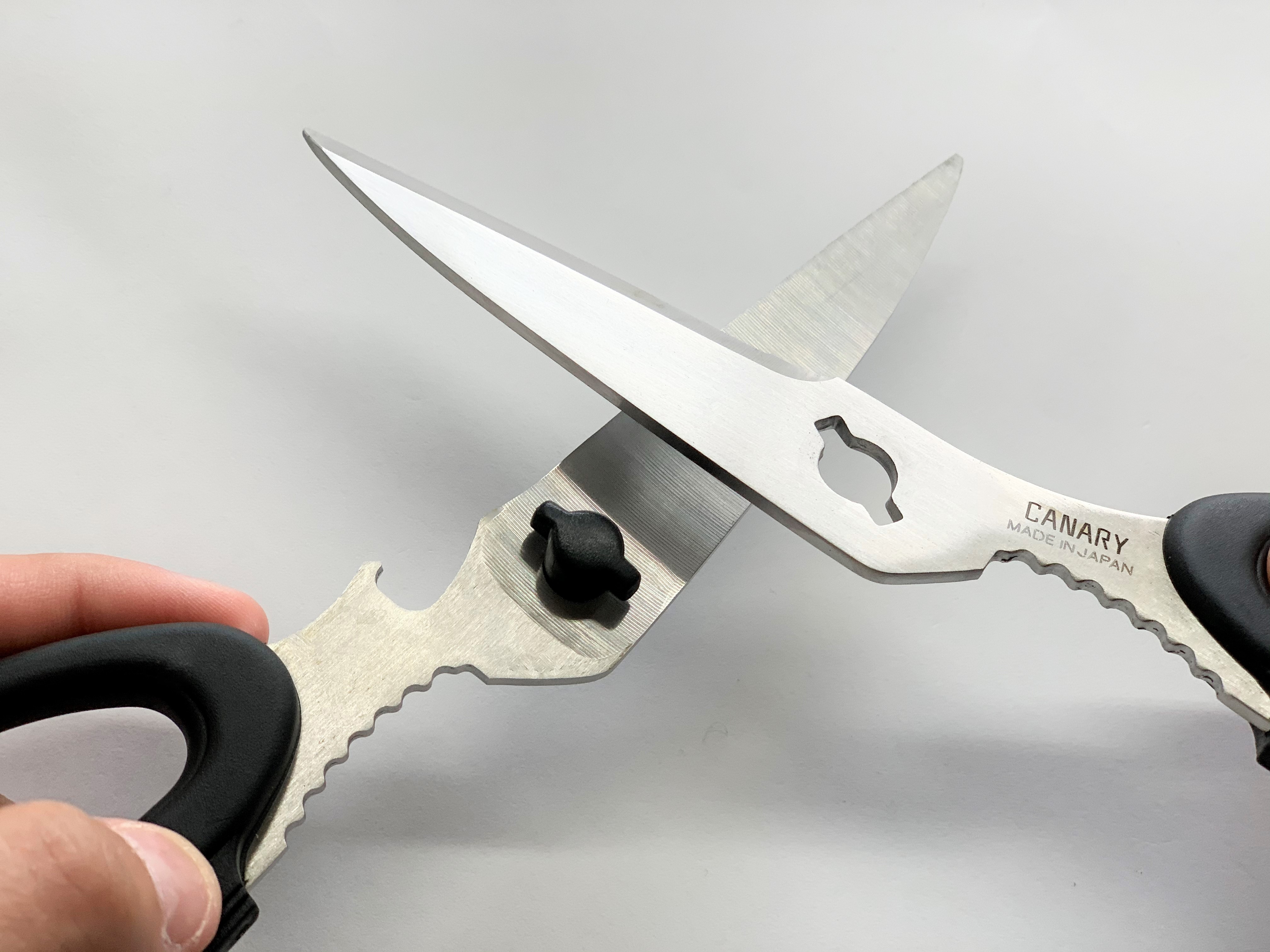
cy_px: 476
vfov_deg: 28.0
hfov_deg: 36.8
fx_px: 1908
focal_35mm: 52
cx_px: 635
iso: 40
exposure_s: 1/122
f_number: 2.4
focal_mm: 6
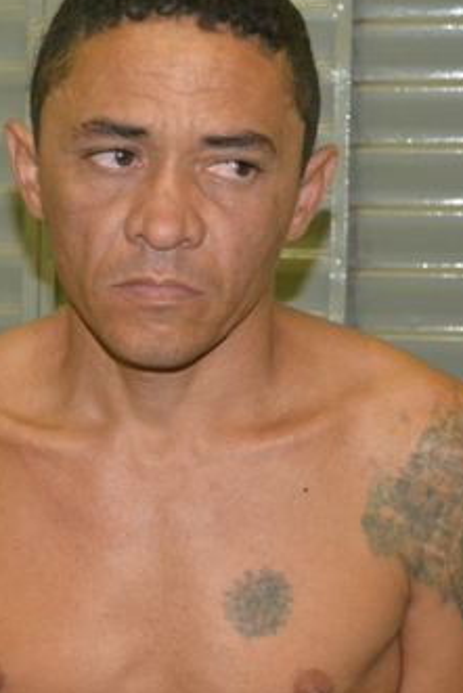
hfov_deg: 15.7
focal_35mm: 87
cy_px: 313
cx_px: 159
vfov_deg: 23.4
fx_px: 1676
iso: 1800
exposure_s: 1/60
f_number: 4.2
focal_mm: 30
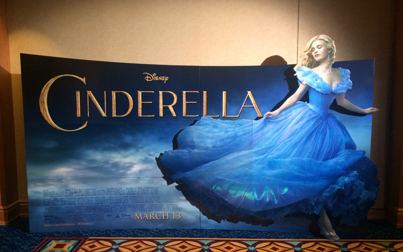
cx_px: 201
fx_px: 340
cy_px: 130
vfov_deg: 40.6
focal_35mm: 31
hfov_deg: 61.2
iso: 200
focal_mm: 4.15
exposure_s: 1/30
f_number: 2.2
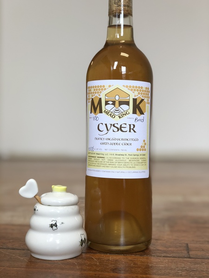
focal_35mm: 52
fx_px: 419
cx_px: 104
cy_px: 139
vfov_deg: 36.8
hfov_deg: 28.0
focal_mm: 6
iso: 40
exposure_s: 1/60
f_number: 2.4
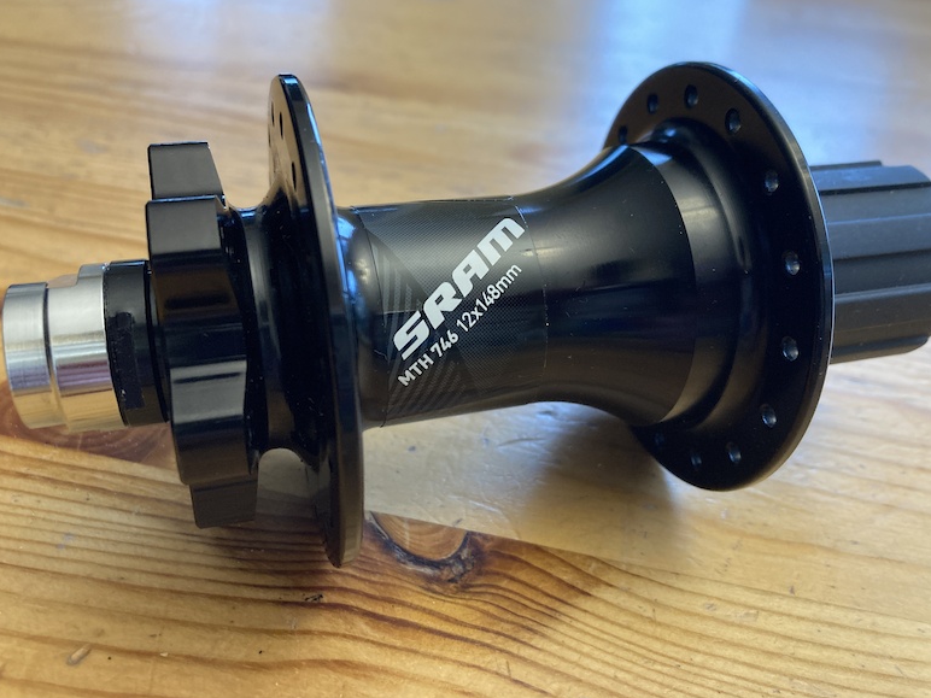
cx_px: 474
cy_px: 341
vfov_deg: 48.2
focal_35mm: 29
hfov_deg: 61.7
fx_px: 780
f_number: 1.8
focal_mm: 3.99
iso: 250
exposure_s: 1/60
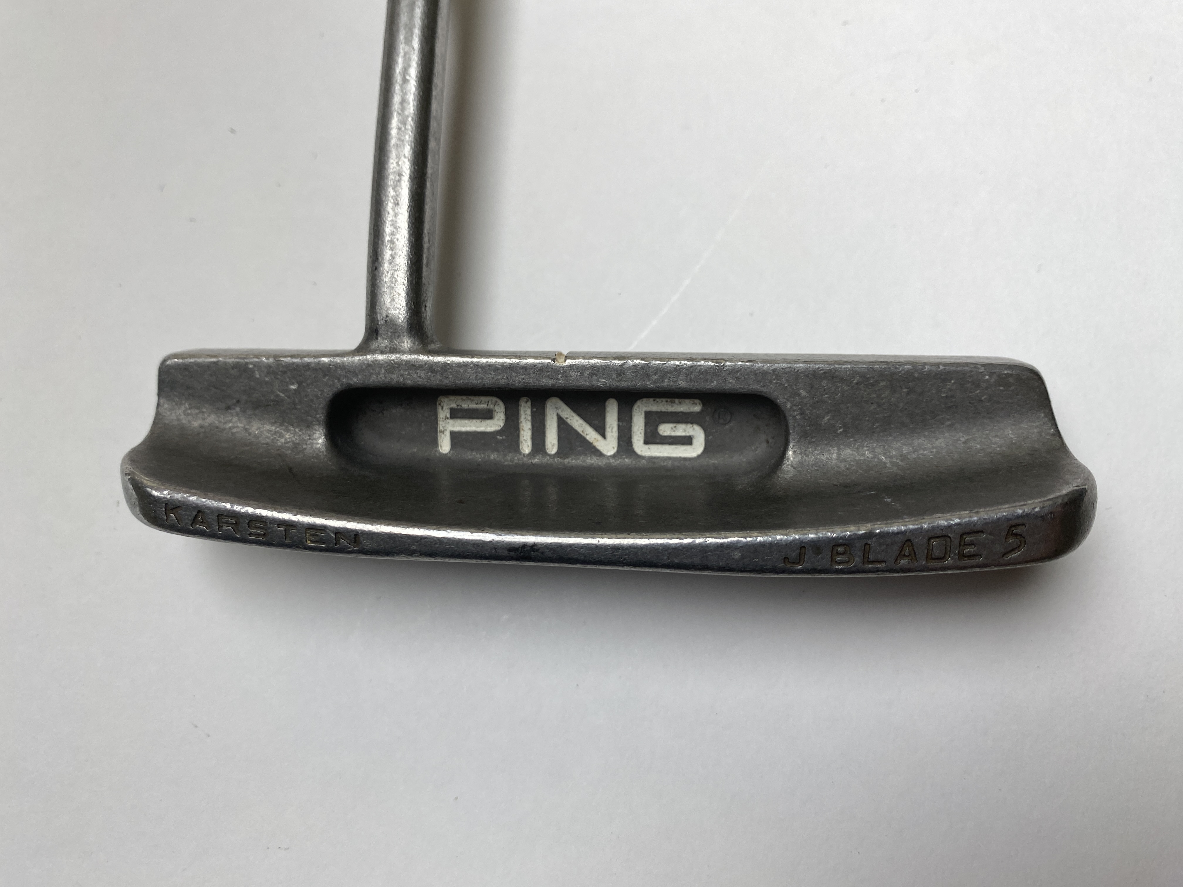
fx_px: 889
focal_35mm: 26
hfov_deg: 67.3
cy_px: 444
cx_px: 592
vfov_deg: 53.1
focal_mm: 4.25
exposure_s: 1/228
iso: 32
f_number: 1.8
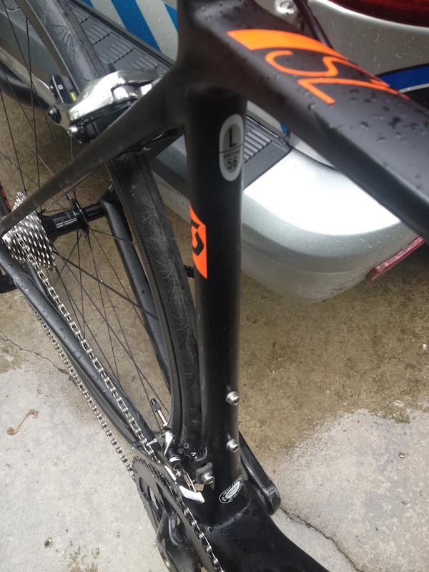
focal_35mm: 35
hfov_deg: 40.7
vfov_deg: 52.6
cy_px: 286
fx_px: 578
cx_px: 214
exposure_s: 1/120
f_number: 2.4
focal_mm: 4.28
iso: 80
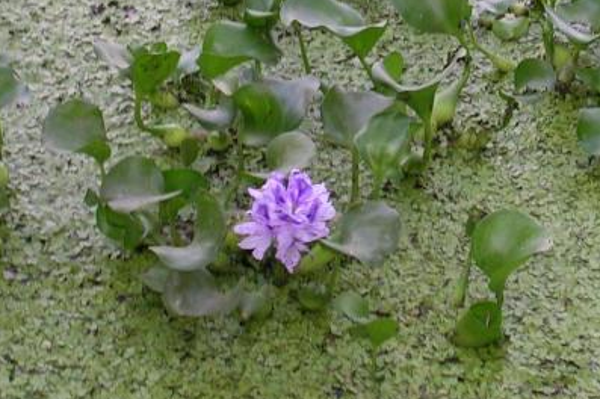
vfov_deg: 12.8
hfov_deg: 19.1
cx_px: 299
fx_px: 1782
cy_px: 222
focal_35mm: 107
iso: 56
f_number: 4.8
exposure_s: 1/30
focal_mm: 15.5
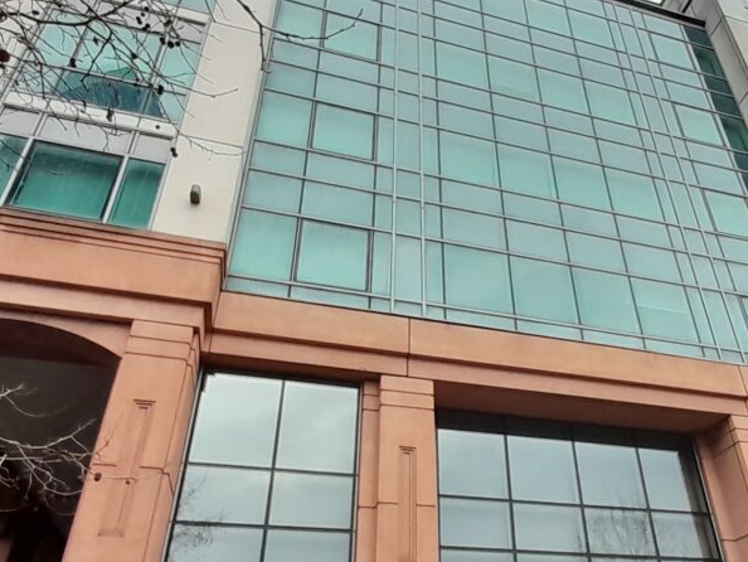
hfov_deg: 62.8
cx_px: 450
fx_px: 605
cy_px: 377
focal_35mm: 28
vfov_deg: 48.9
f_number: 2.2
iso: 40
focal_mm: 1.13
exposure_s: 1/349
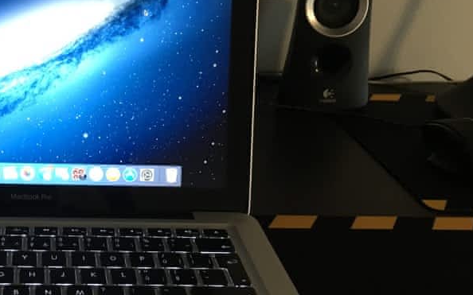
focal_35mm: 53
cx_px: 68
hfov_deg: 36.4
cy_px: 181
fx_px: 683
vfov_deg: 24.3
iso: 200
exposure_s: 1/17
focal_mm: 4.15
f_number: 2.2
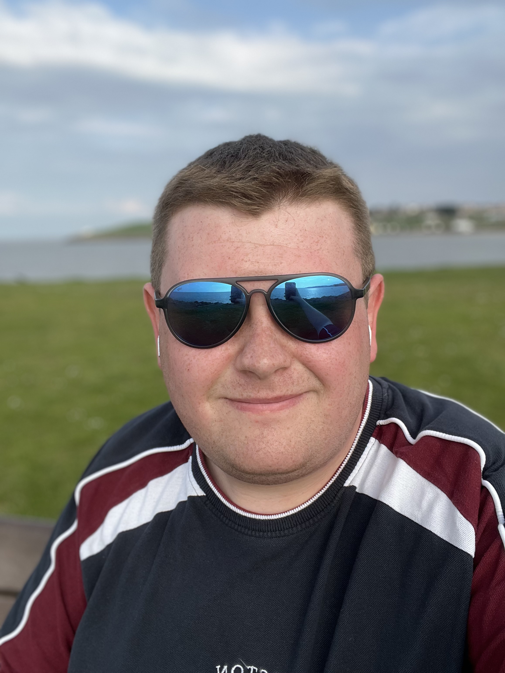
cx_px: 252
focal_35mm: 30
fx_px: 584
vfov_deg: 60.0
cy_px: 336
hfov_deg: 46.8
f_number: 2.2
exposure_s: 1/581
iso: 32
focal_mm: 2.71
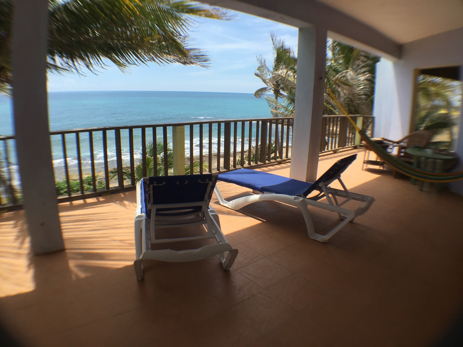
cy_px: 174
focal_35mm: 29
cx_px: 232
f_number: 2.2
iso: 32
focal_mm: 4.15
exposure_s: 1/1883
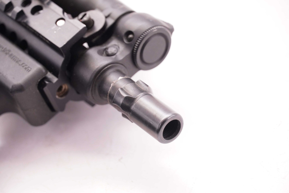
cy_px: 96
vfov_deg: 7.3
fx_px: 1506
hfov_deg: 11.0
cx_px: 144
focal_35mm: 188
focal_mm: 125
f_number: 5.6
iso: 1000
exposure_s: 1/125
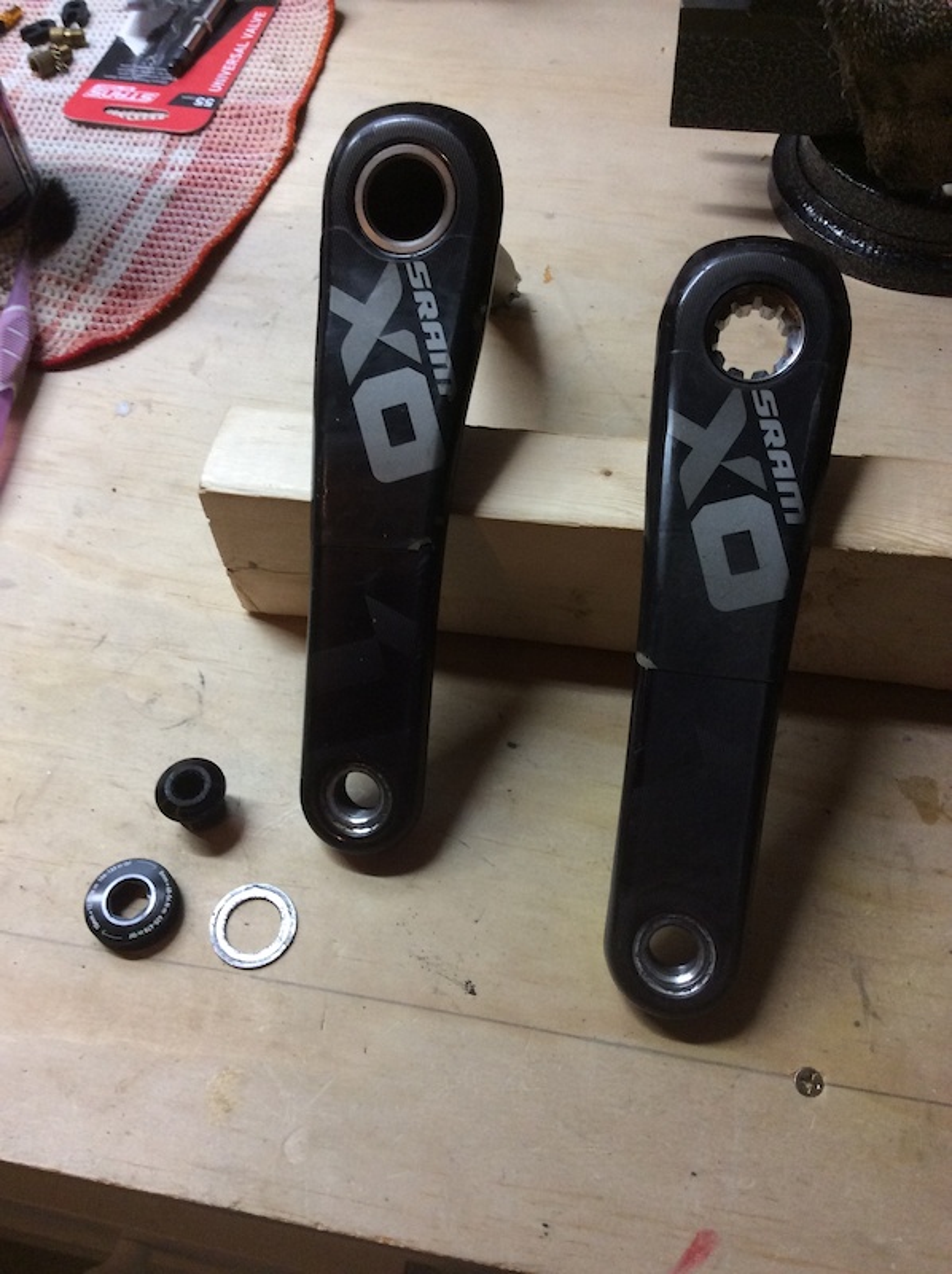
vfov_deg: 56.9
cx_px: 476
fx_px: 1176
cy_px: 637
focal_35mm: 32
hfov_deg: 44.1
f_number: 2.4
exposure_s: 1/24
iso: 80
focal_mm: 3.3
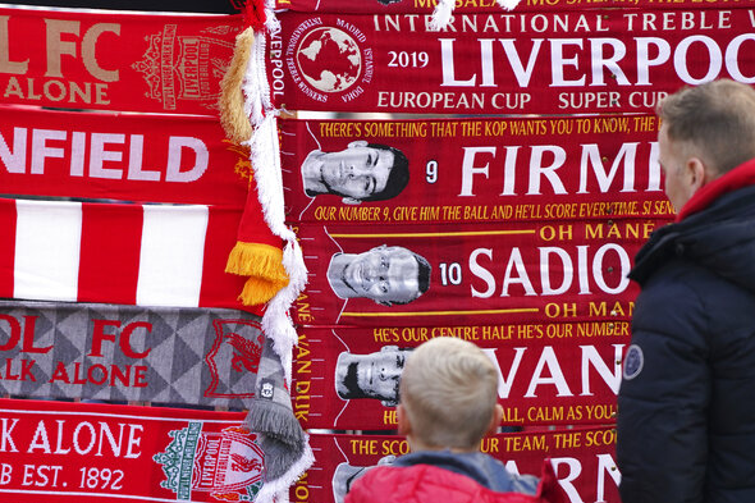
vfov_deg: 4.3
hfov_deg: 6.4
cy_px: 345
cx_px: 316
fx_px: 6772
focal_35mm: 323
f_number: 2.8
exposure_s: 1/1250
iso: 640
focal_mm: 186
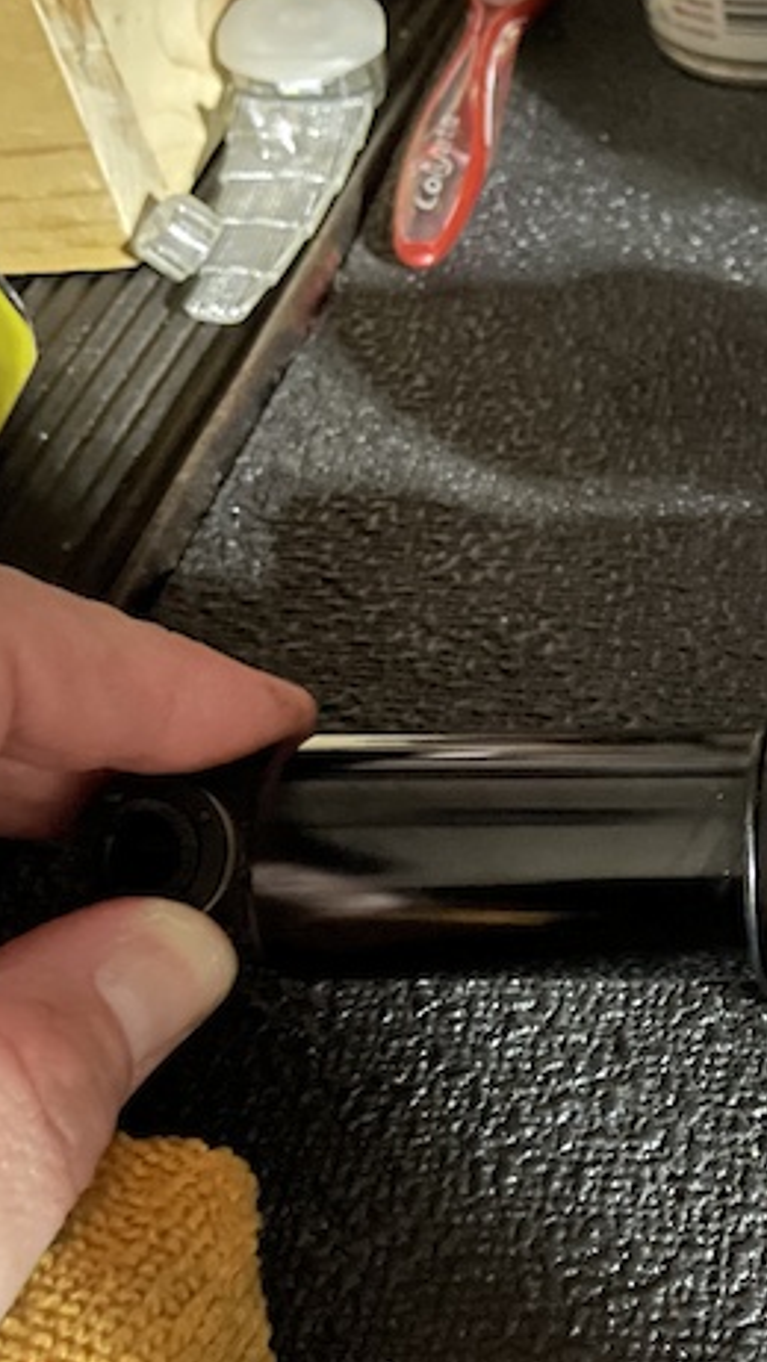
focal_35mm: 49
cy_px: 619
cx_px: 959
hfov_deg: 22.2
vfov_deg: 42.1
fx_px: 1771
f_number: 1.6
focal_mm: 4.2
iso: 1250
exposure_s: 1/8
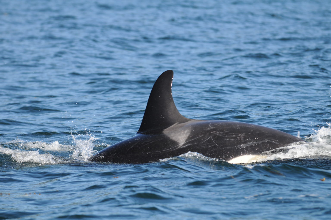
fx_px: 2755
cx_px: 166
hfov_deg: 6.9
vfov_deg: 4.6
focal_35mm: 300
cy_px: 110
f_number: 4
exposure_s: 1/2000
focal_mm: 200
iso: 400
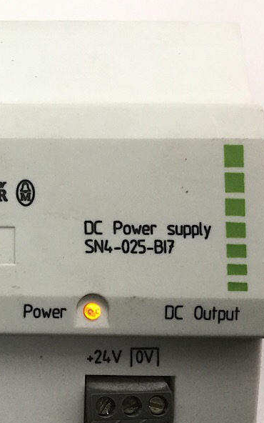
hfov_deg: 18.4
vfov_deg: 31.1
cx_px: -74
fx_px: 760
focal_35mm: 66
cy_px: 225
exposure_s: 1/33
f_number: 2.4
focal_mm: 3.3
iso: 80
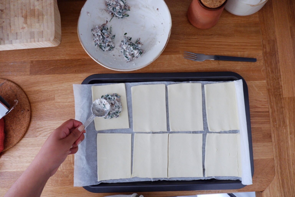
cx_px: 148
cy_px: 98
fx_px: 188
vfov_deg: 55.1
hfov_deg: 76.1
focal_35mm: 23
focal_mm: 15
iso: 1250
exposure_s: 1/25
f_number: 3.5
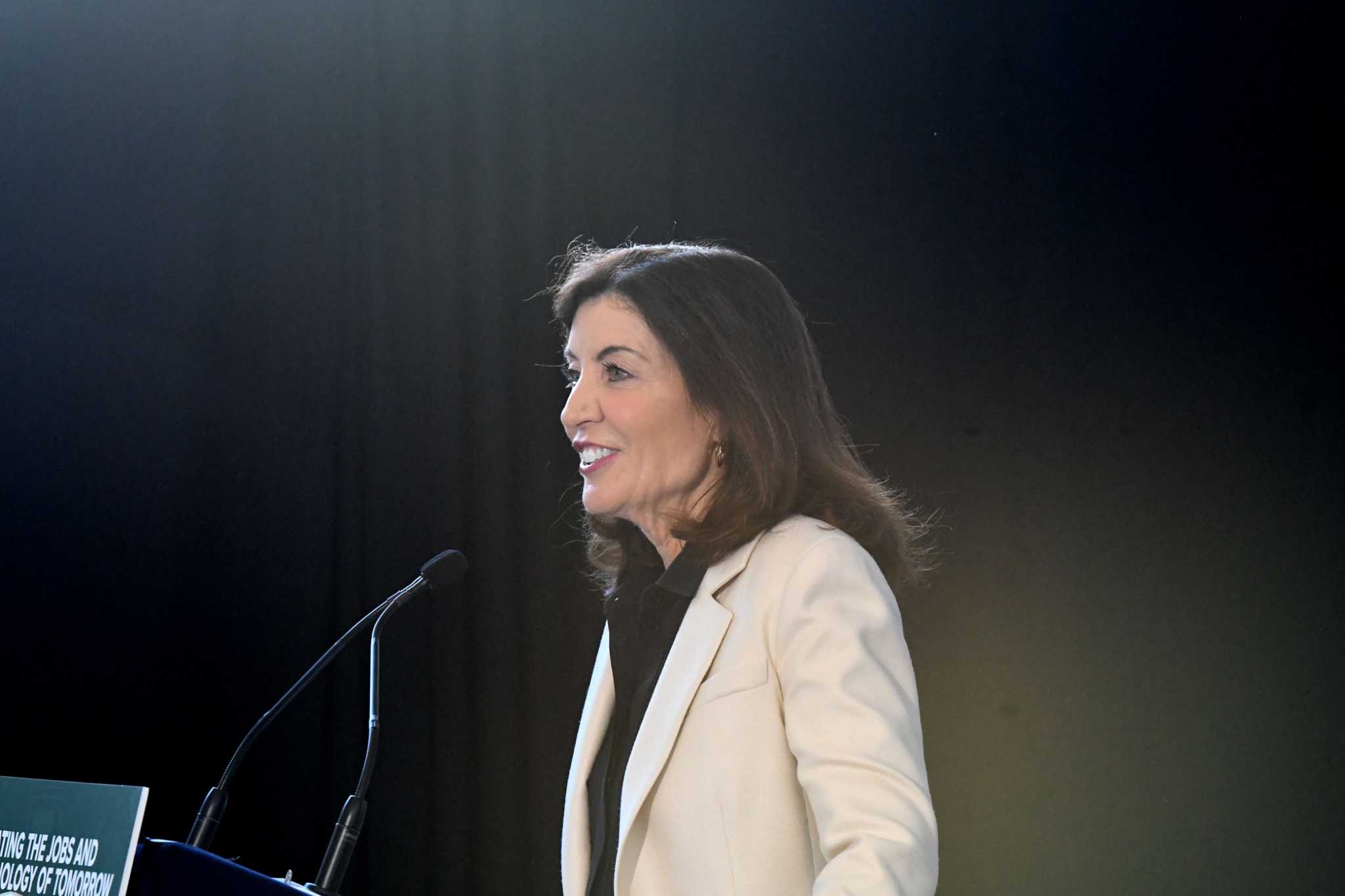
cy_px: 448
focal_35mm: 240
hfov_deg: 8.6
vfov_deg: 5.7
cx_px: 672
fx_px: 8965
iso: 4500
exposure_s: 1/250
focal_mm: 160
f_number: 6.3
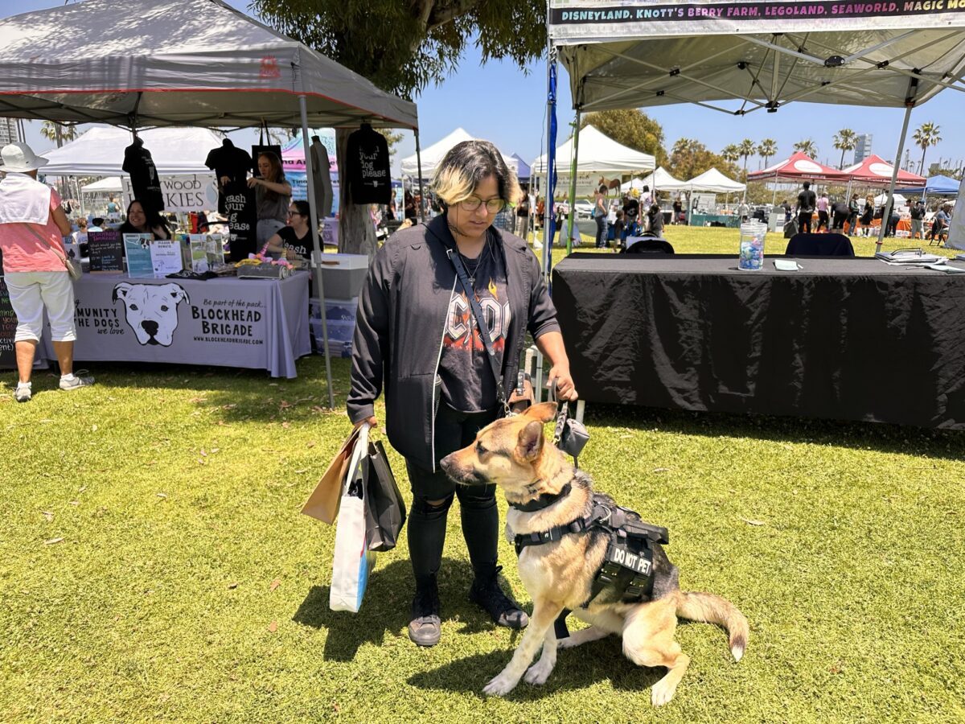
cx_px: 482
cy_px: 362
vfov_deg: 56.8
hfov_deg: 71.6
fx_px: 669
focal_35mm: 24
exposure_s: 1/2660
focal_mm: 6.86
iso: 80
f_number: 1.78
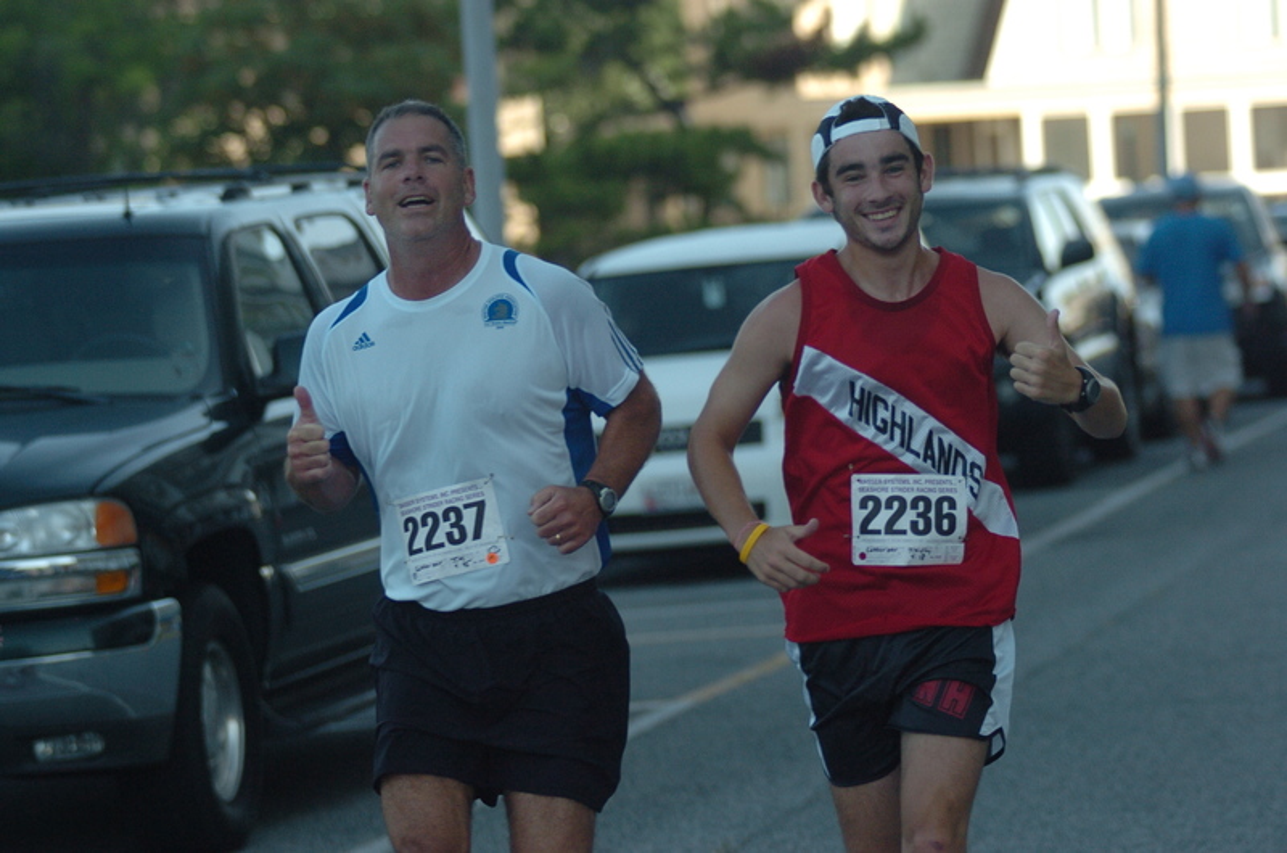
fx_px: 5994
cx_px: 644
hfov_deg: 12.3
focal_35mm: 168
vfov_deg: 8.1
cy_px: 426
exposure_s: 1/1600
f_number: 2.8
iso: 400
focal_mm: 112
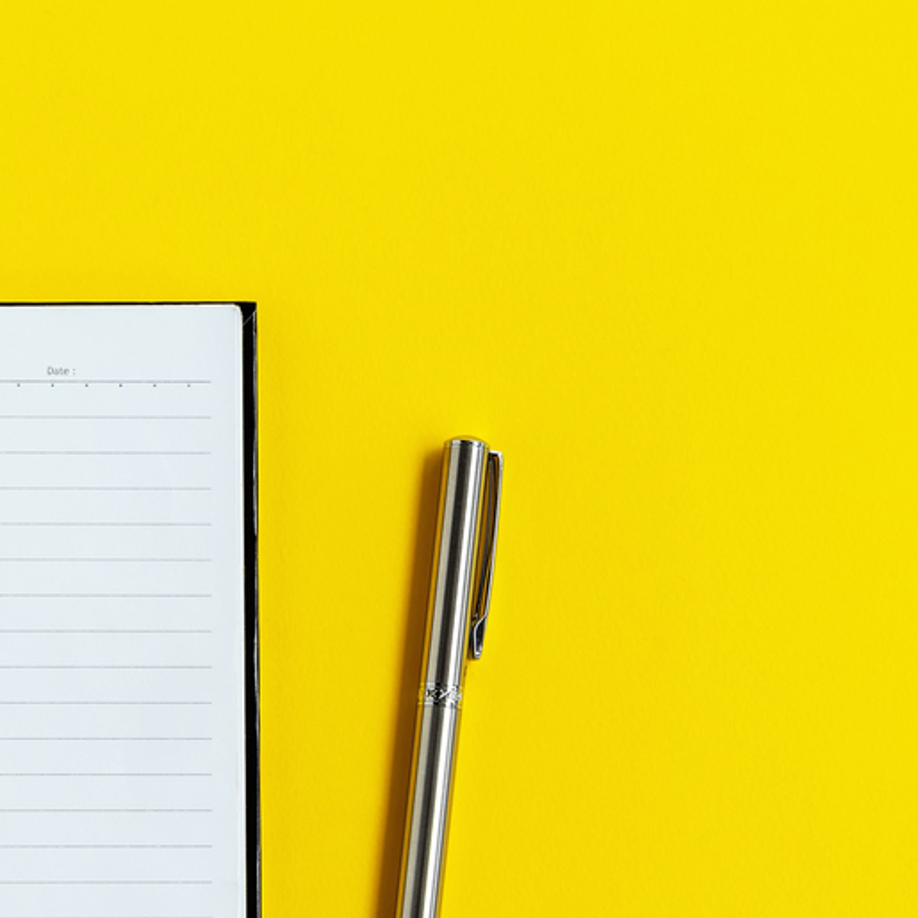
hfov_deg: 17.8
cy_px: 666
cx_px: -18
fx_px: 2850
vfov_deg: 18.2
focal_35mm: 95
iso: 200
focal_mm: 48
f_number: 8
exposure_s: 1/320
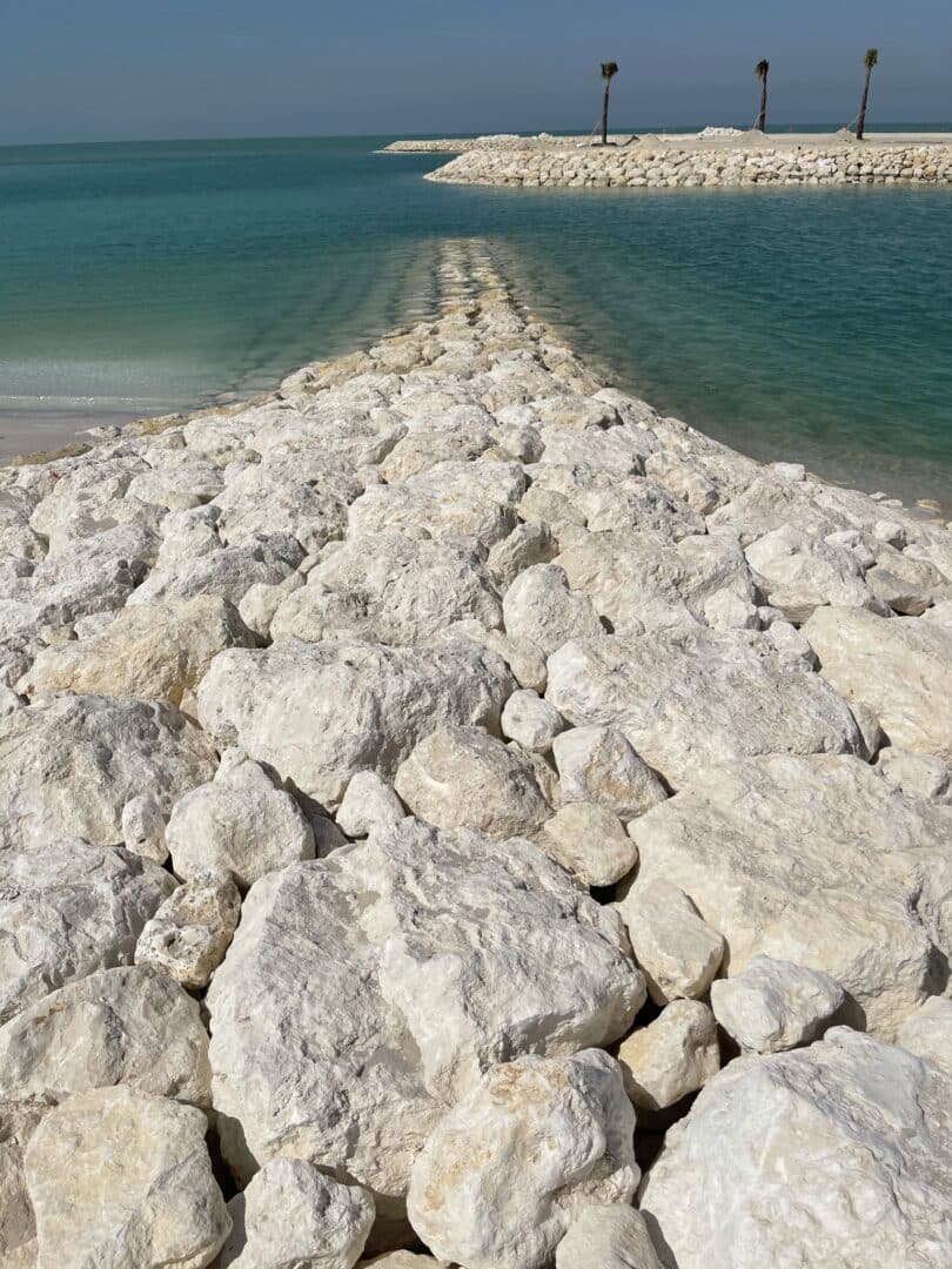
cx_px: 476
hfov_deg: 53.1
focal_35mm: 26
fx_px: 953
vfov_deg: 67.3
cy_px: 634
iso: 40
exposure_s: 1/20833
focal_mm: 5.1
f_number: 1.6
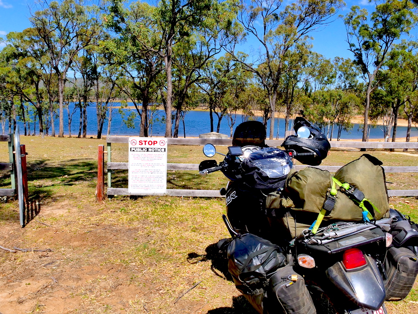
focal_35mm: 30
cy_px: 157
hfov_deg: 60.0
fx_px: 362
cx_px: 209
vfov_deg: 46.8
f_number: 22
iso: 200
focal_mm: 15
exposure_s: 1/160
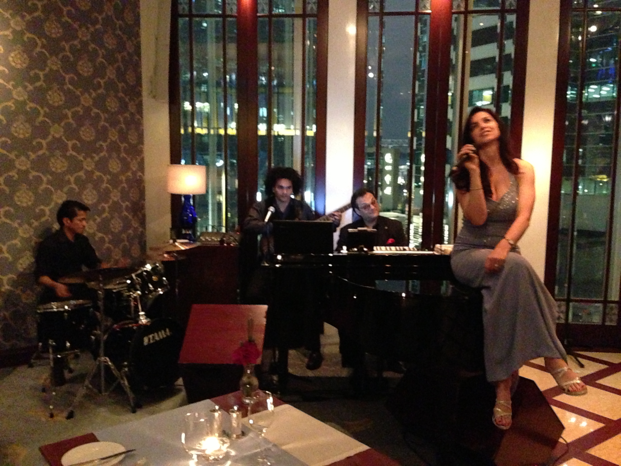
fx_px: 592
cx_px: 310
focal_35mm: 33
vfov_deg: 42.9
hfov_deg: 55.4
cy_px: 233
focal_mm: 4.13
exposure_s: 1/15
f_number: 2.4
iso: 2000
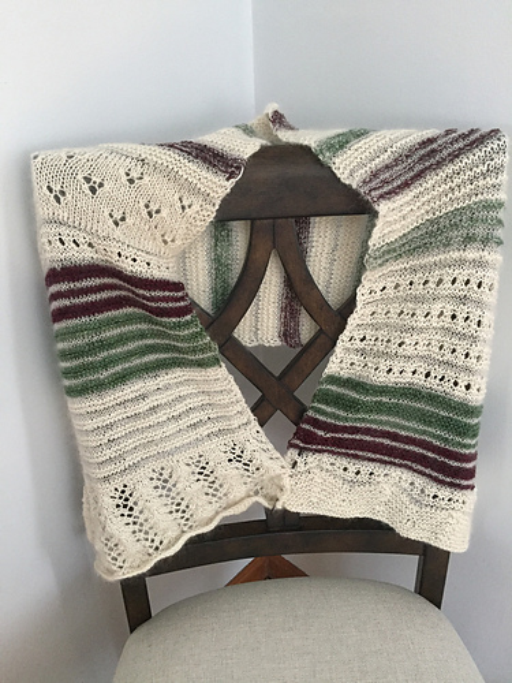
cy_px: 342
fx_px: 572
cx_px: 256
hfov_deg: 48.2
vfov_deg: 61.7
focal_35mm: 29
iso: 200
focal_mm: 4.15
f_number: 2.2
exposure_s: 1/30
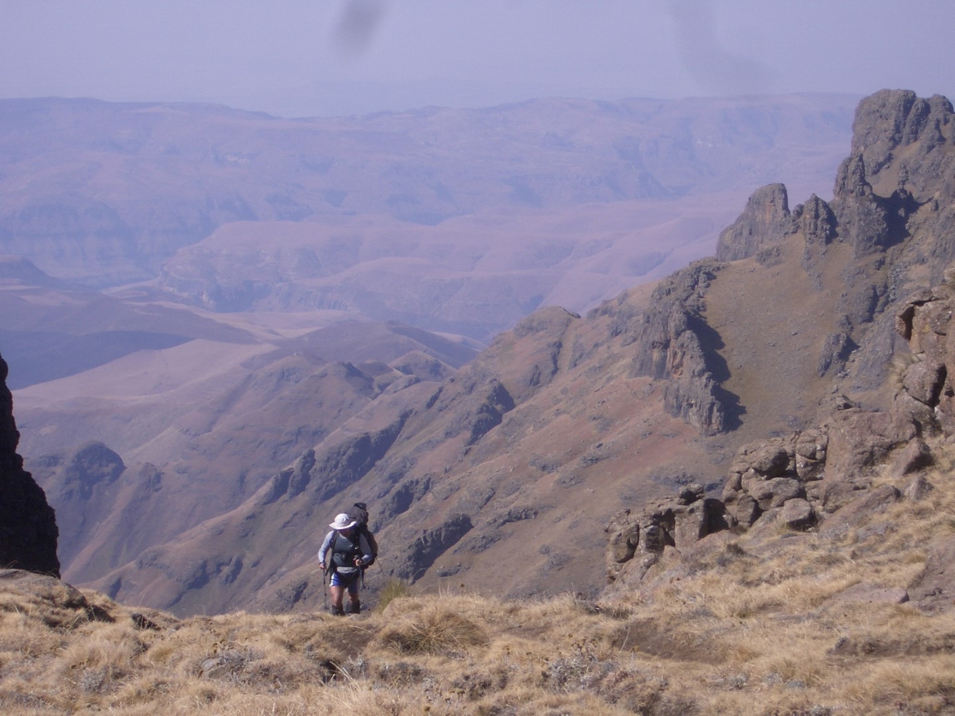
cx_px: 478
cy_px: 358
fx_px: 2897
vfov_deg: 14.1
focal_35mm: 105
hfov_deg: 18.7
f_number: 7.7
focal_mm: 17.4
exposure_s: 1/200
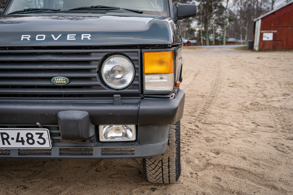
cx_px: 146
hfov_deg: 53.1
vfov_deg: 36.9
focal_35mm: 36
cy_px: 98
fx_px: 293
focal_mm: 36
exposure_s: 1/200
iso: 500
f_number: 5.6
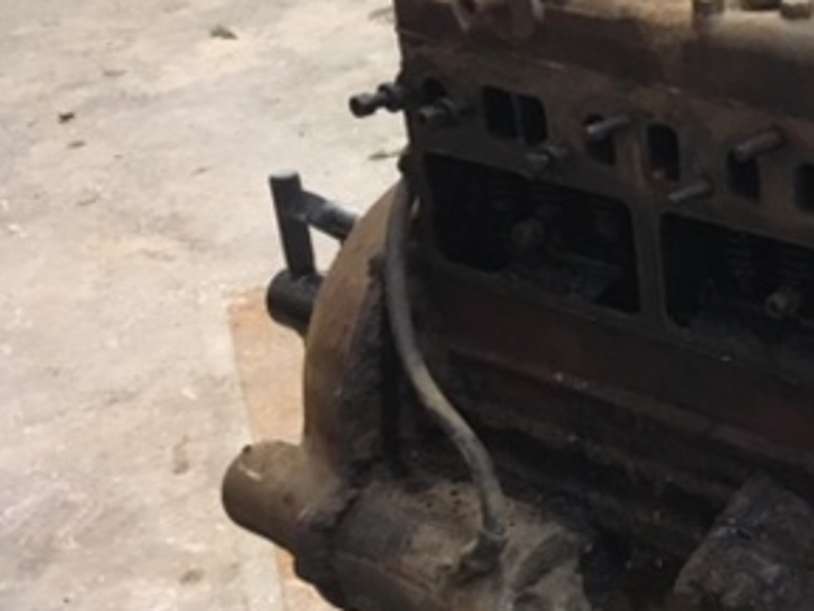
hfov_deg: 25.5
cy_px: 400
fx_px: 1623
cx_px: 952
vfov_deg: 21.3
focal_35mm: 69
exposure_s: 1/30
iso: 200
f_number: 2.2
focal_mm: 4.15
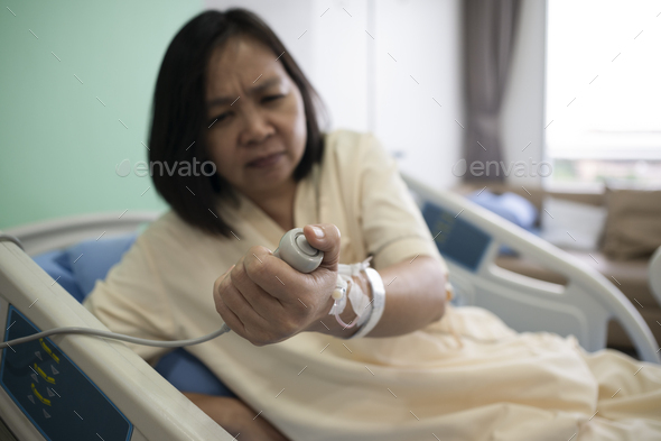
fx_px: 587
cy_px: 220
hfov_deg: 58.7
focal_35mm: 32
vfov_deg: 41.1
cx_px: 330
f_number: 2.8
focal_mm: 32
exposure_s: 1/160
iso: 320
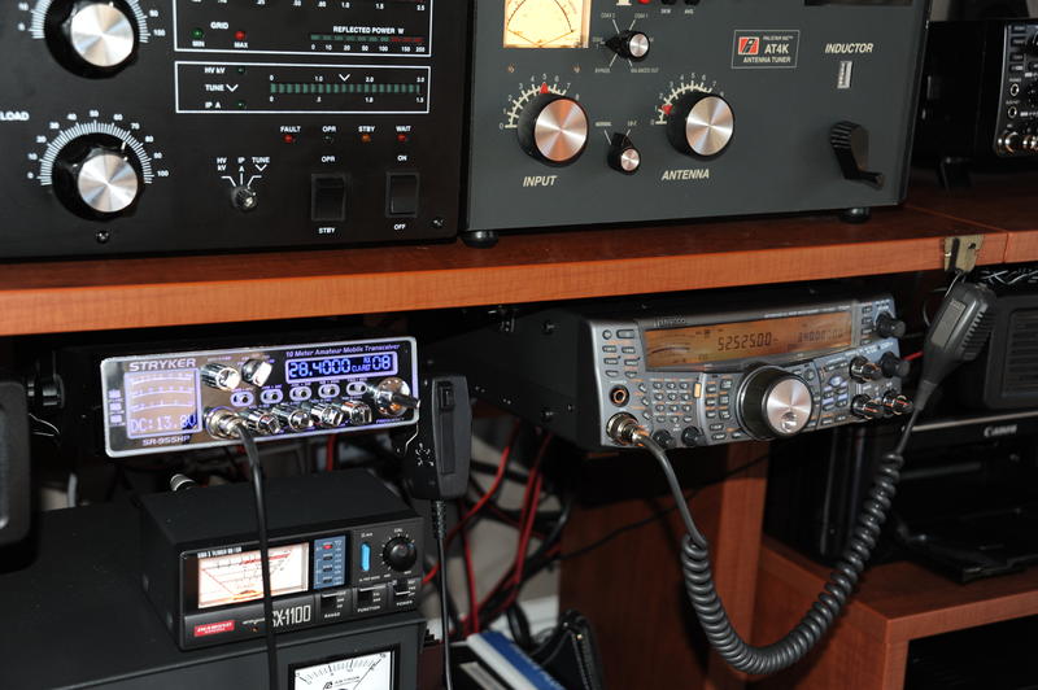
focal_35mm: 52
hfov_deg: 38.2
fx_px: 1498
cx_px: 519
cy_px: 345
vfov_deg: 25.9
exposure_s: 1/60
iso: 1000
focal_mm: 52
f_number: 5
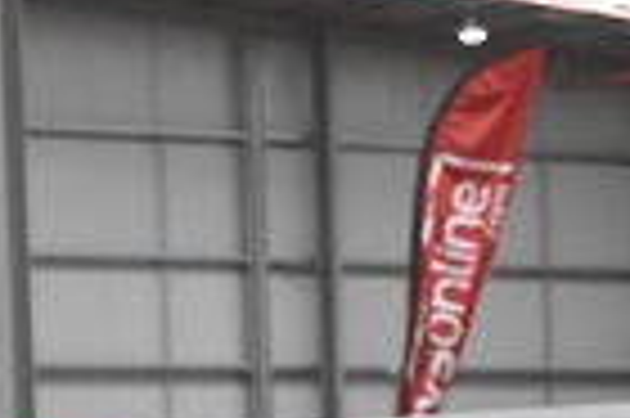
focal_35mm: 307
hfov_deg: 6.7
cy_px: 1297
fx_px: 5366
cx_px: 202
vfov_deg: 4.3
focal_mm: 28
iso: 1600
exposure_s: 1/160
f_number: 6.3
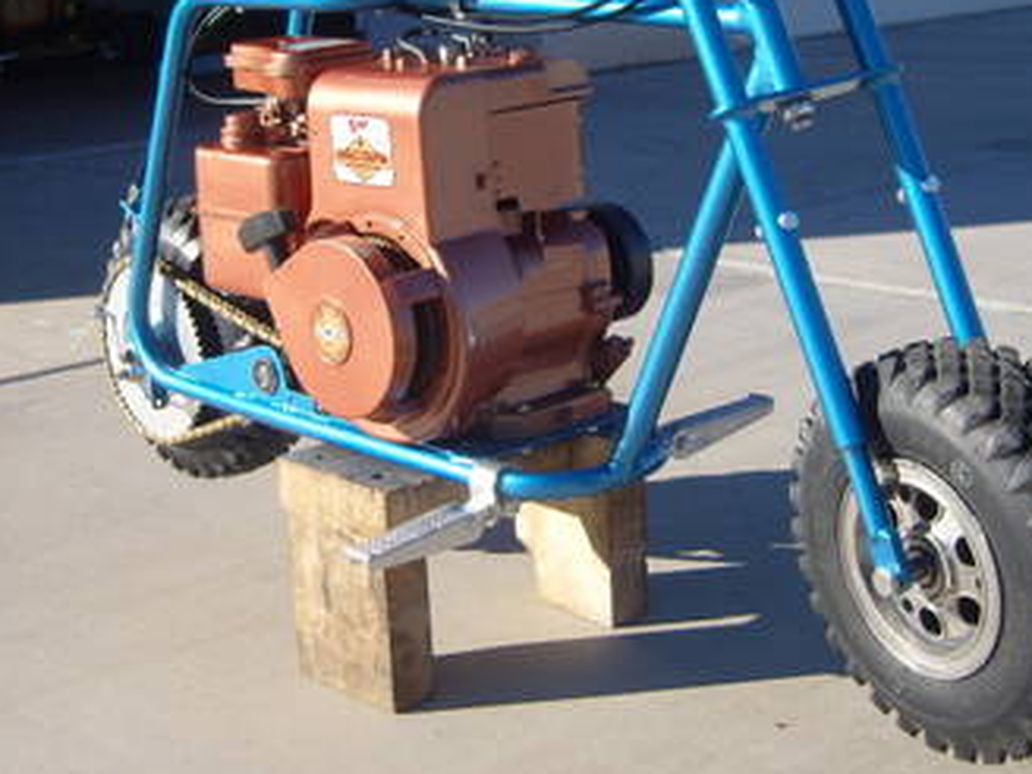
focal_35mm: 64
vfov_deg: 22.8
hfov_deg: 30.2
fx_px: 1908
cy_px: 264
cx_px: 459
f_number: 7.1
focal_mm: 7.4
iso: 80
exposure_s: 1/180
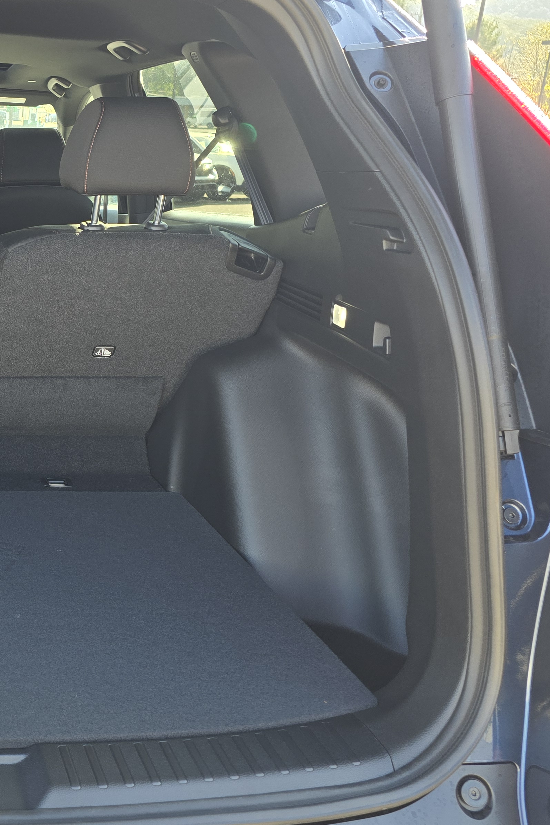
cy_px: 371
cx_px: -105
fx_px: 916
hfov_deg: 29.0
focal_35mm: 40
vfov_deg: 48.4
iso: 50
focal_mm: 6.3
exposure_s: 1/180
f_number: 1.7
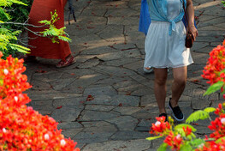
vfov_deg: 1.5
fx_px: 5700
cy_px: -66
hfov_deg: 2.3
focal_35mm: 911
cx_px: 172
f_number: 4.5
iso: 200
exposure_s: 1/250
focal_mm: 200
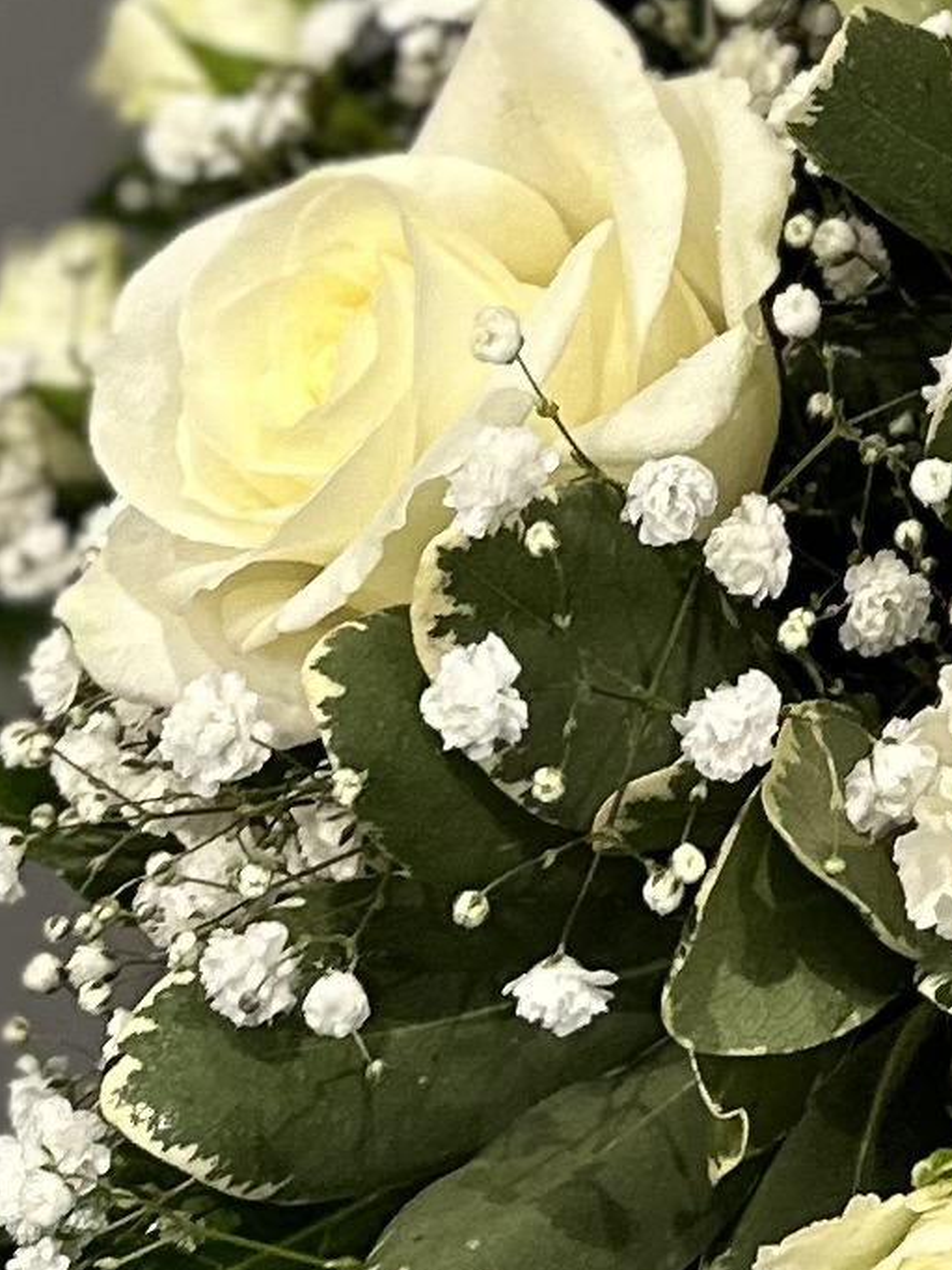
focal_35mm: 142
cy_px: -1117
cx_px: 1740
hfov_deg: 9.9
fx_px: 5205
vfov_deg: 12.5
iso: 125
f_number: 1.78
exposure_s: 1/50
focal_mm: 6.86
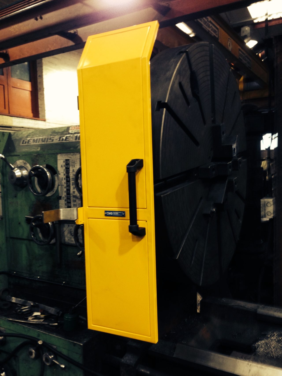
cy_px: 188
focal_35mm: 33
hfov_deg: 42.9
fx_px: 358
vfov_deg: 55.4
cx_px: 141
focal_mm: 4.12
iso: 125
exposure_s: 1/20
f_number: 2.4
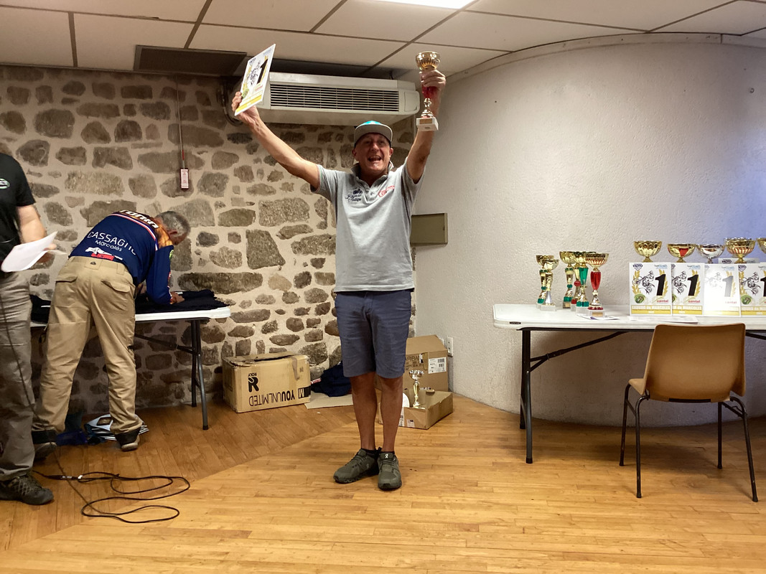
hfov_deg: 58.4
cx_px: 383
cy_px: 287
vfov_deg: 45.4
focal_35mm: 31
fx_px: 686
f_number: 2.4
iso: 200
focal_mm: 3.3
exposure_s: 1/50
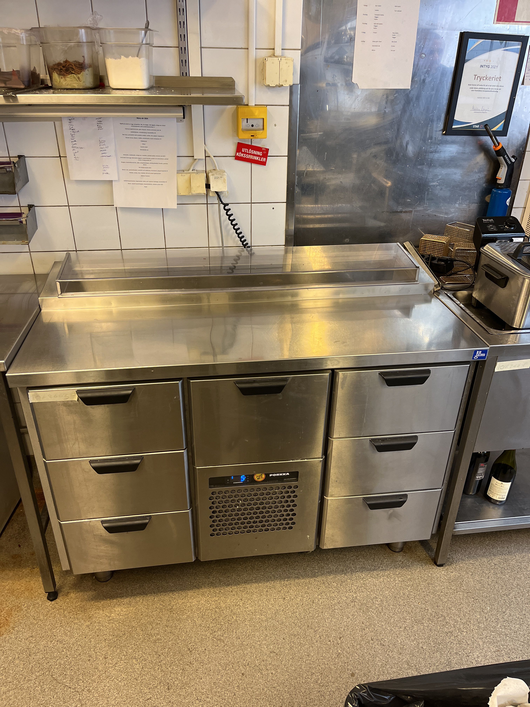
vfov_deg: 67.3
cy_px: 354
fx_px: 531
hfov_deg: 53.1
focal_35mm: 26
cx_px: 265
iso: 160
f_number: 1.6
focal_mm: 5.1
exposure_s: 1/50
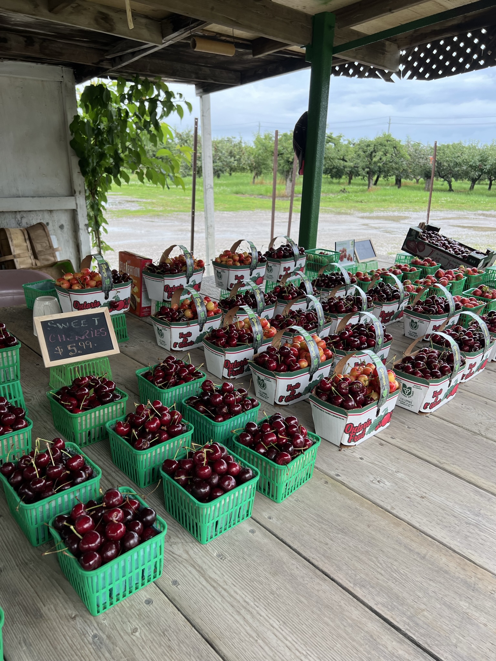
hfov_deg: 53.1
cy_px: 330
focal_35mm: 26
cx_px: 248
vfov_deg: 67.3
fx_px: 497
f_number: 1.5
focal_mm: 5.7
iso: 50
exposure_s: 1/873
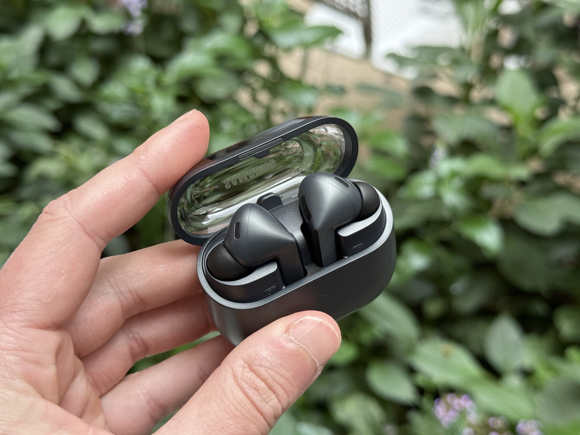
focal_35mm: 48
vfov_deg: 30.3
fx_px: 804
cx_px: 290
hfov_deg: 39.7
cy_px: 218
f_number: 1.78
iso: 80
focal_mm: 6.76
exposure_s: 1/427
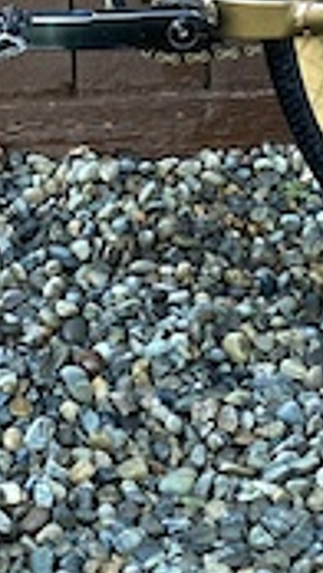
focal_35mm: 130
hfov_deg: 9.3
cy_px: -102
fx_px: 1977
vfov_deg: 15.9
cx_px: 66
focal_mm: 4.25
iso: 100
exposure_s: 1/121
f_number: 1.8
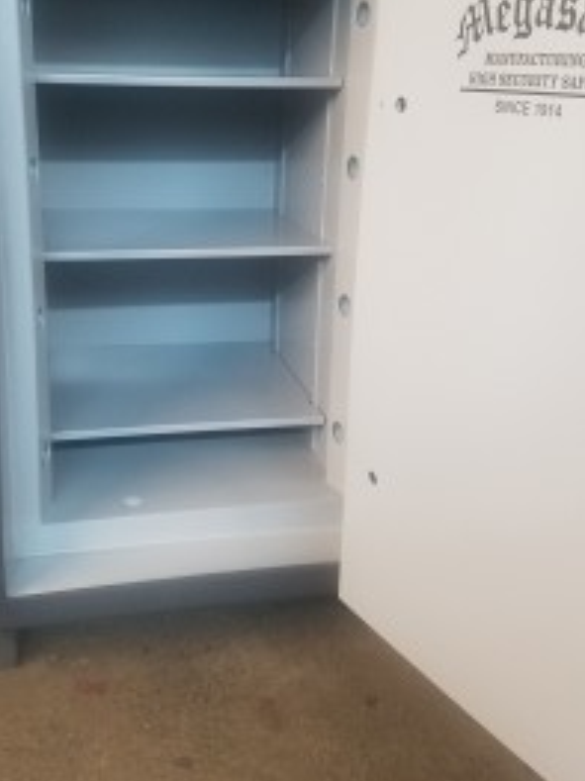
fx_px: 767
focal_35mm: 34
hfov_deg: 41.7
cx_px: 258
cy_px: 318
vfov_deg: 53.6
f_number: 1.7
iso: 200
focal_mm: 4.2
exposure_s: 1/15
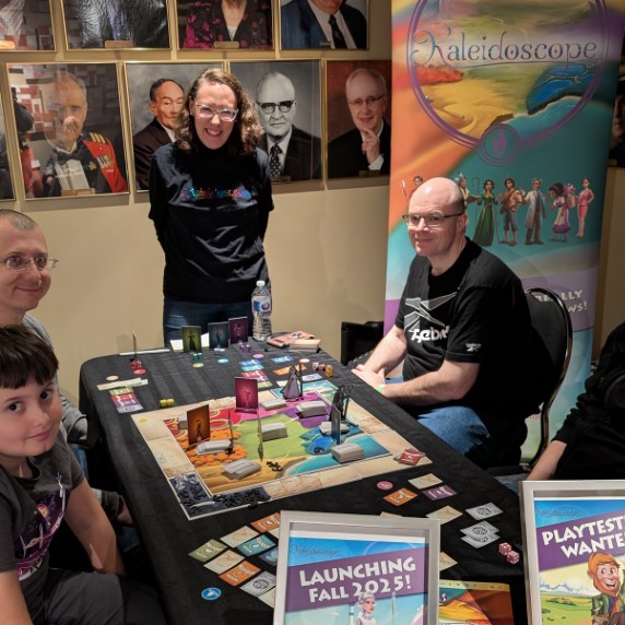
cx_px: 320
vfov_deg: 46.0
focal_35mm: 36
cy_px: 337
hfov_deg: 46.0
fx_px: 735
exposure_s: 1/24
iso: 270
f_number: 1.68
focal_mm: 6.9
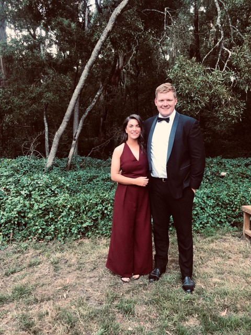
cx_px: 126
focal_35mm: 28
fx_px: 271
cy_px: 168
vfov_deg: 63.4
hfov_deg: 49.7
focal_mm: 4
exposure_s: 1/24
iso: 32
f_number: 1.8
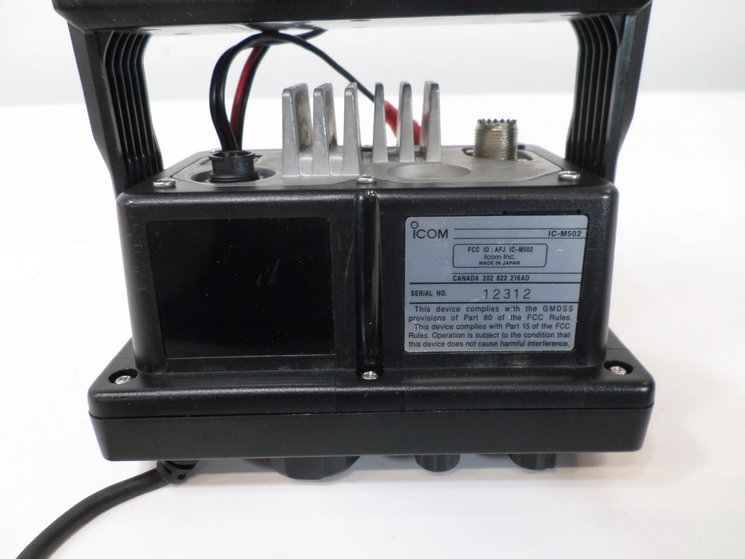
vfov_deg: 54.9
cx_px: 372
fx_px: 538
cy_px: 280
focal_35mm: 25
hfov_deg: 69.4
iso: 160
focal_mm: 4.5
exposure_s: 1/30
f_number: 2.5
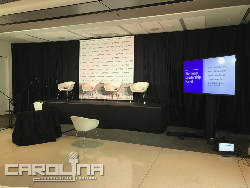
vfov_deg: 49.7
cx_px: 125
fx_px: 202
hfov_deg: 63.4
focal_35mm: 28
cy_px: 94
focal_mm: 3.99
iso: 32
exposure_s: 1/30
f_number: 1.8
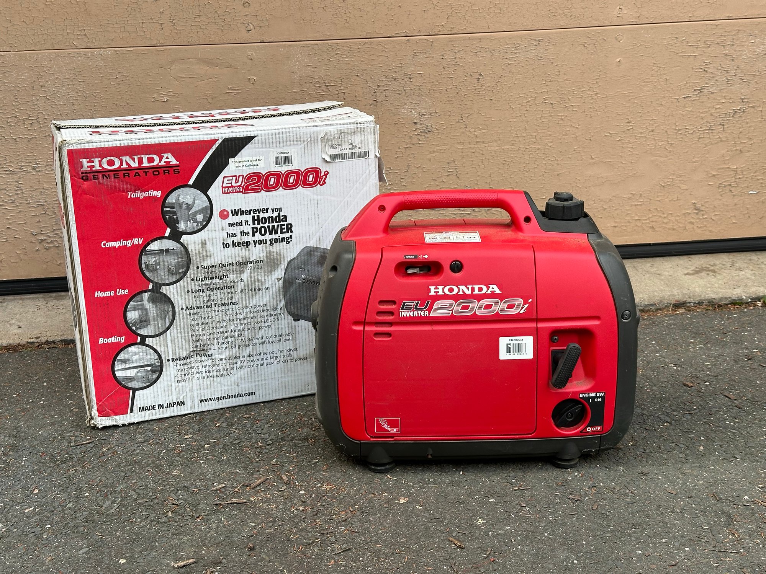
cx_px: 383
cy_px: 287
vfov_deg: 30.3
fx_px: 1062
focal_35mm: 48
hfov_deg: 39.7
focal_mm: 6.86
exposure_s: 1/390
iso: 64
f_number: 1.78
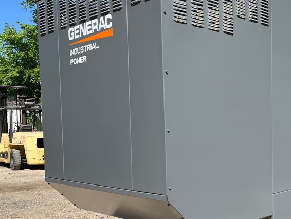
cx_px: 237
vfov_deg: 30.7
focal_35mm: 47
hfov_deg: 38.7
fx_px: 395
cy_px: 147
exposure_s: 1/2688
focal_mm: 5.1
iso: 50
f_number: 1.6
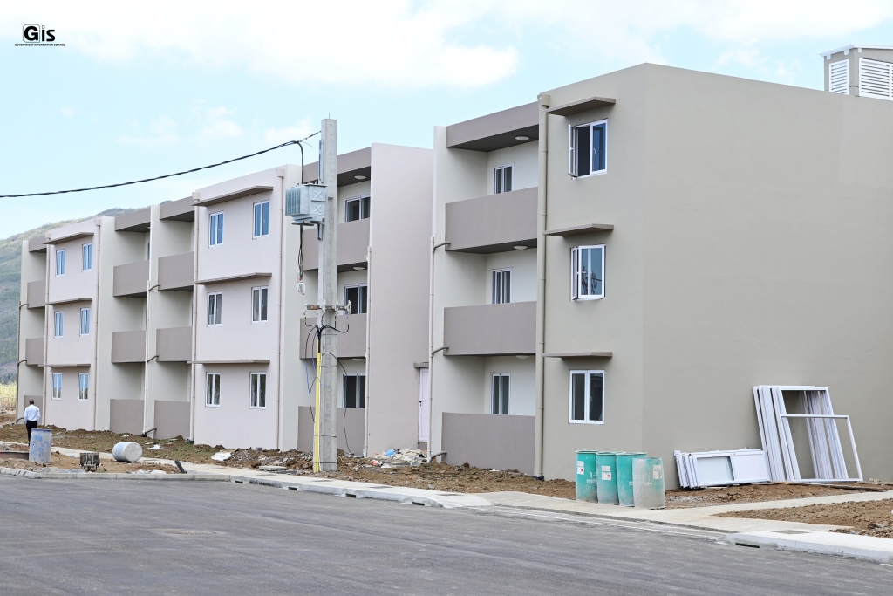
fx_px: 1240
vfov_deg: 27.0
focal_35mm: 50
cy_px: 298
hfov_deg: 39.6
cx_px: 446
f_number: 5.6
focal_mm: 50
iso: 160
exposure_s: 1/320
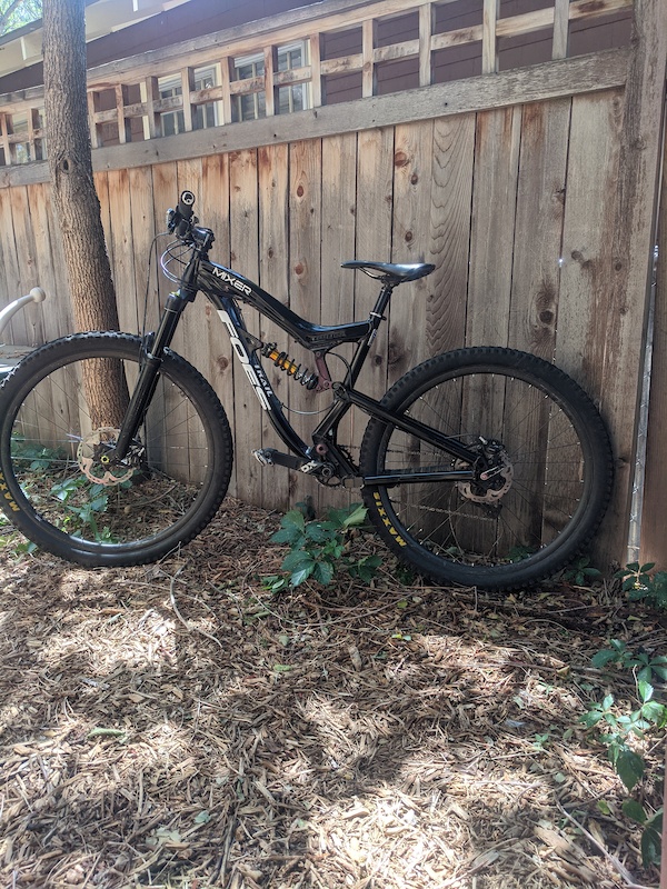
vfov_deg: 67.3
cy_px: 444
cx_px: 334
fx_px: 668
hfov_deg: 53.1
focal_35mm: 26
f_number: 2
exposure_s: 1/322
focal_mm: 4.67
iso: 49
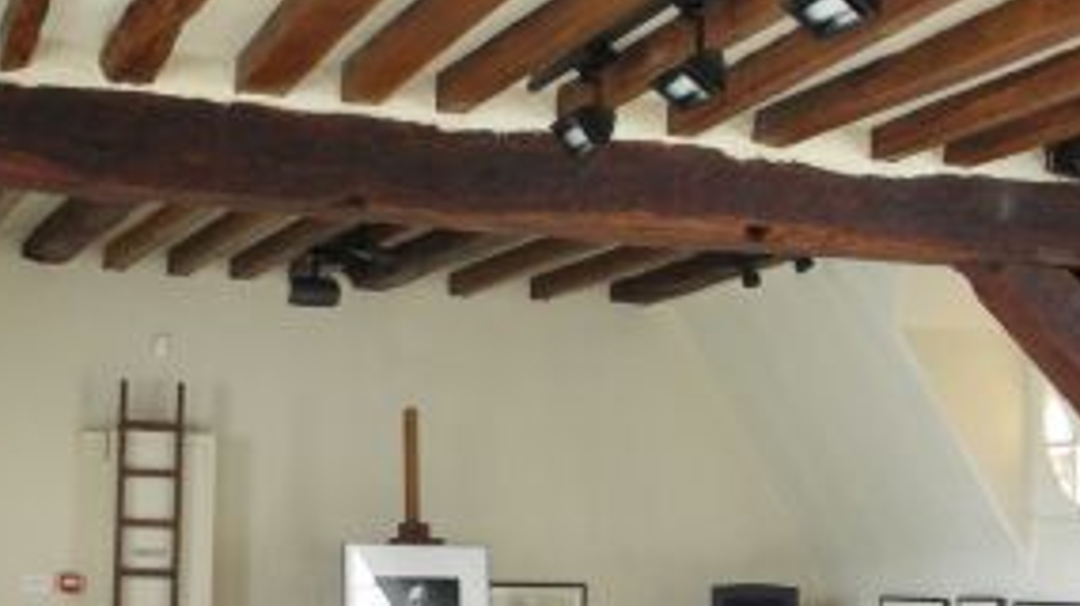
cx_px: 409
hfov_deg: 31.3
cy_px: 316
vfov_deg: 18.0
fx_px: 1918
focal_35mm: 67
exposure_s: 1/3.9
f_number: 3
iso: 143
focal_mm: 5.8
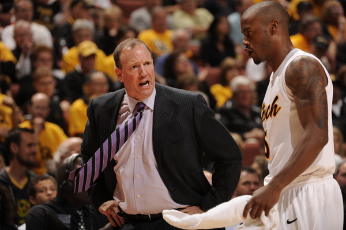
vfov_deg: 5.1
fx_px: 2593
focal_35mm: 270
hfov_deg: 7.6
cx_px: 173
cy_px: 115
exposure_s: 1/250
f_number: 5.6
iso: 200
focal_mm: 270
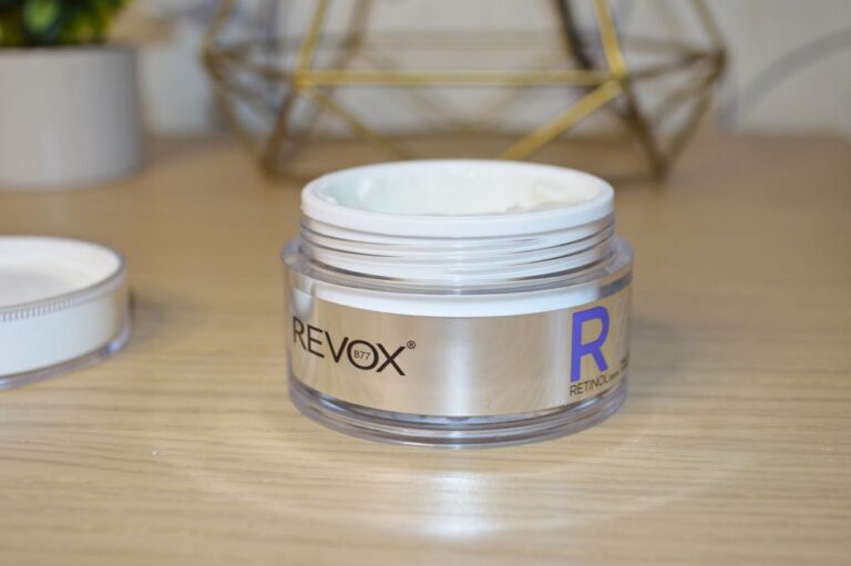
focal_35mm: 52
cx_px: 426
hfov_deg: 37.9
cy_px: 283
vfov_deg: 25.7
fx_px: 1240
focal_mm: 35
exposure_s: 1/25
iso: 400
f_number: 5
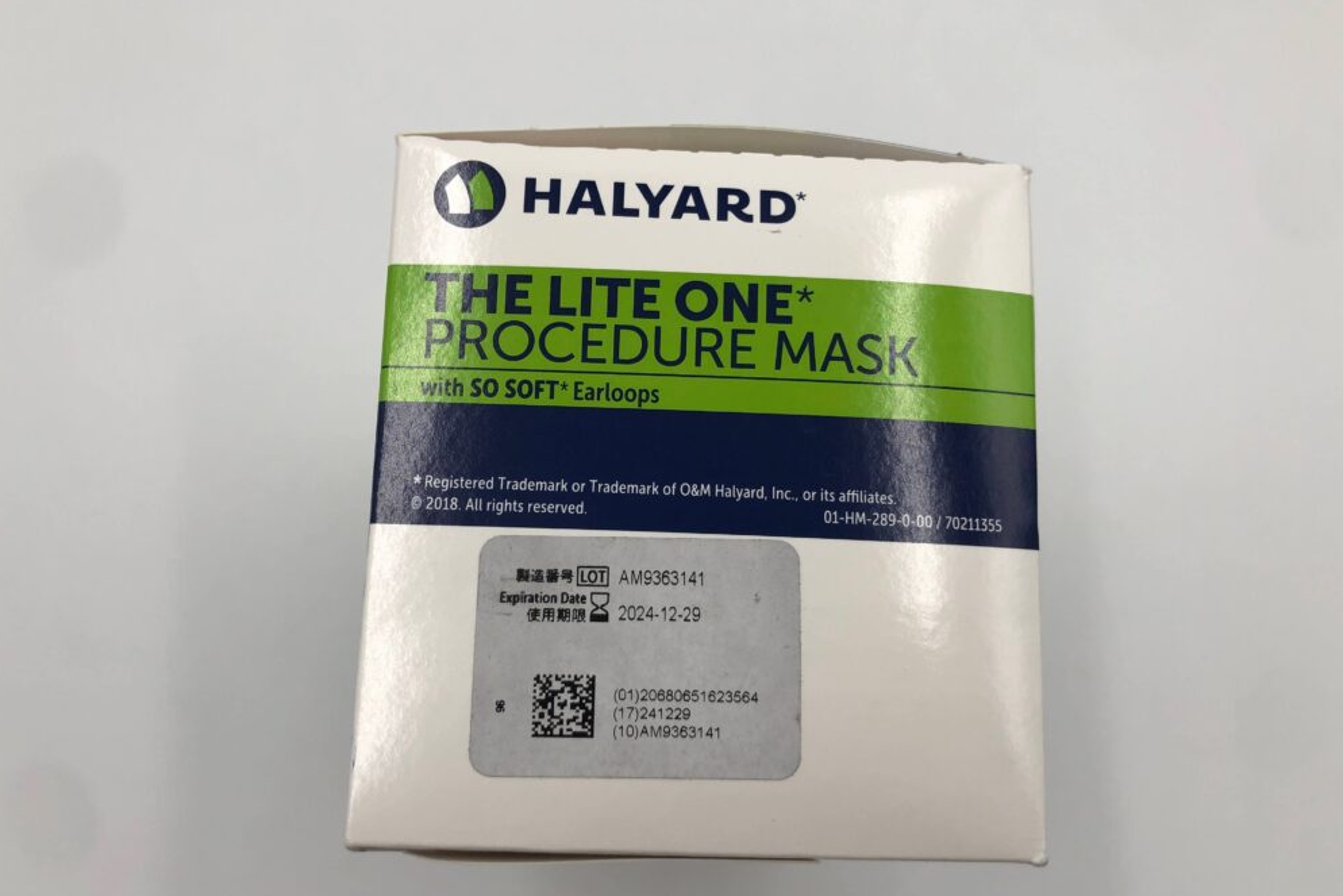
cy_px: 472
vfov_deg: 43.6
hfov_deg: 61.9
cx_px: 663
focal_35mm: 30
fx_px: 1119
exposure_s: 1/120
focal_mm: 3.99
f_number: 1.8
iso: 32
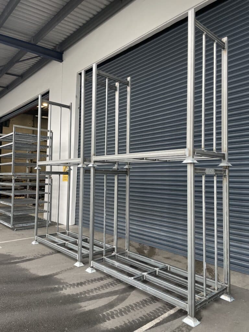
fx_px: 249
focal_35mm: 26
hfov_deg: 53.1
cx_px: 124
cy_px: 166
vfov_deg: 67.3
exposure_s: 1/121
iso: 64
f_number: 1.6
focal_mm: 4.2
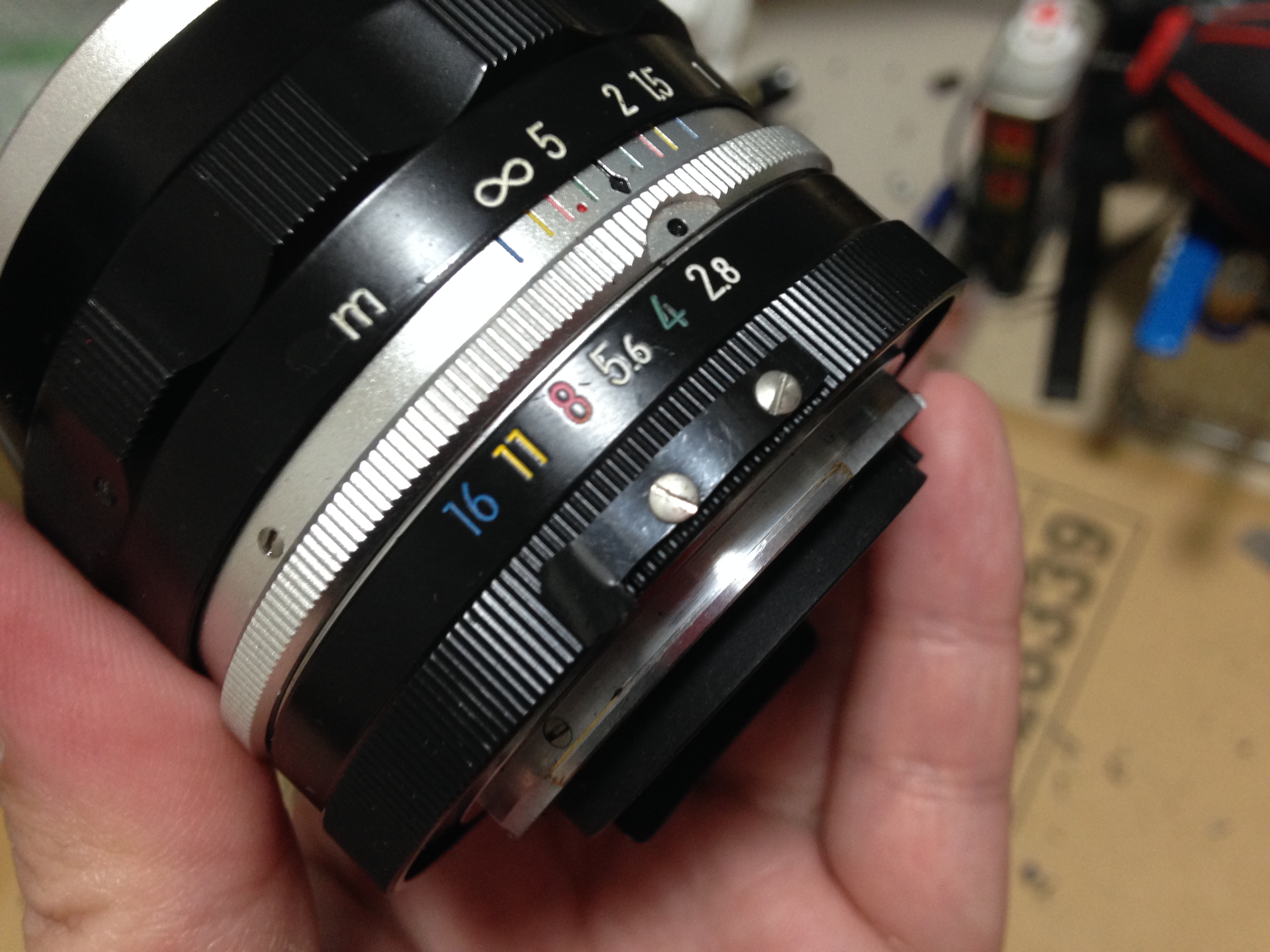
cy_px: 476
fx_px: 1211
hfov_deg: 55.4
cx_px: 635
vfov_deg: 42.9
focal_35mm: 33
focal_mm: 4.12
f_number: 2.4
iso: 125
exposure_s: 1/20
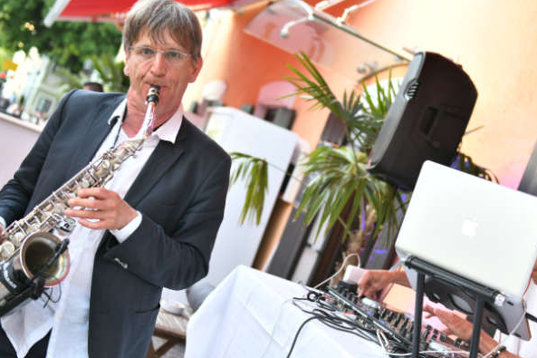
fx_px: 805
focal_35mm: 54
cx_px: 310
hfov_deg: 36.8
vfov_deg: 25.0
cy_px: 187
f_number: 2.8
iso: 500
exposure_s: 1/250
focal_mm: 40
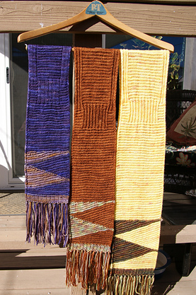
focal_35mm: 31
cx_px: 81
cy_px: 163
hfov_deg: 42.6
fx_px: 251
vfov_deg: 60.9
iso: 100
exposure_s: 1/160
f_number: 10
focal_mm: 17
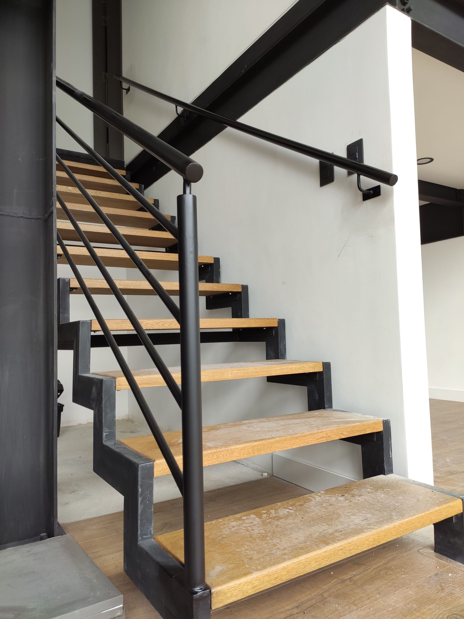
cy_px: 310
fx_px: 465
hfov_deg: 53.1
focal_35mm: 26
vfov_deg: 67.3
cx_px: 232
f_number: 1.75
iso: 119
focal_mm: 4.77
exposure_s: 1/120
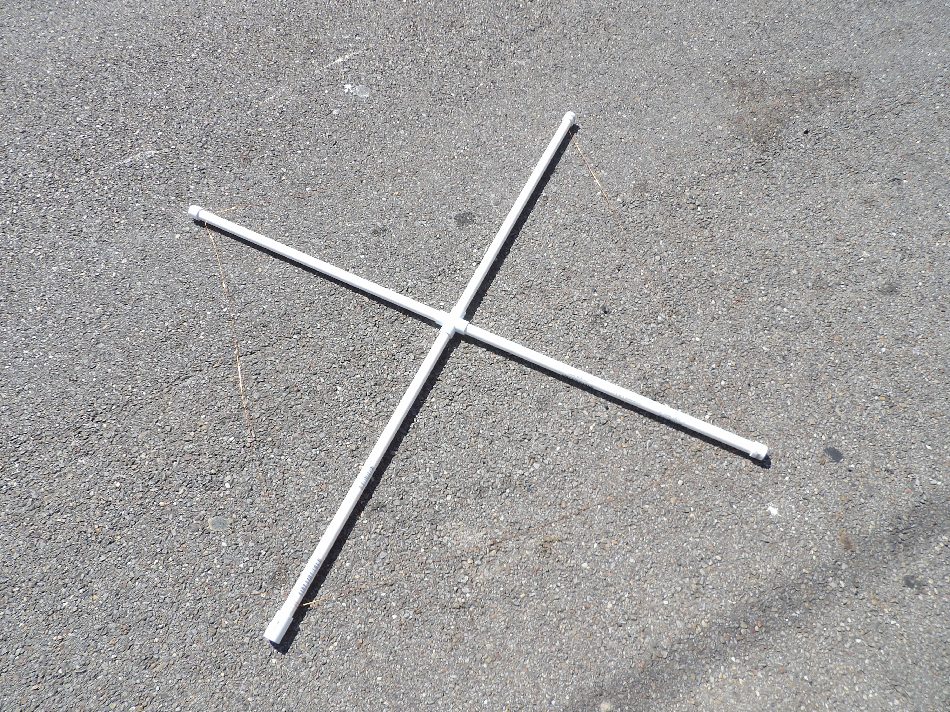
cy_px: 356
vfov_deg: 56.8
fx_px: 659
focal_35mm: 24
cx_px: 475
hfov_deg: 71.6
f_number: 3.2
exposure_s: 1/671
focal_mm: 4.3
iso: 100
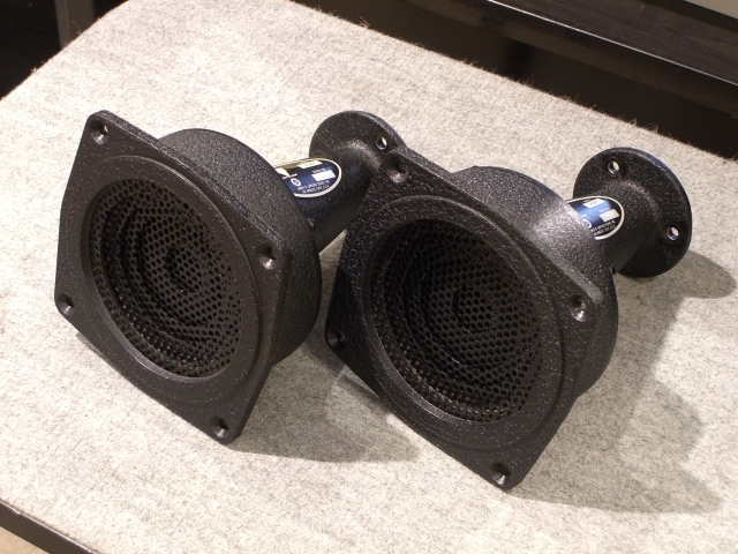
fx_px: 1706
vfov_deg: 18.4
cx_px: 369
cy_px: 277
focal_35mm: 80
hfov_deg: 24.4
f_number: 4.4
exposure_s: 1/4
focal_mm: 16.6
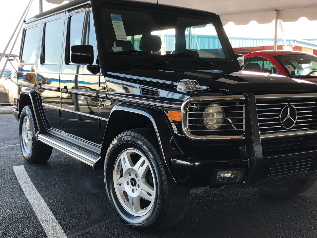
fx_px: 302
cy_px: 115
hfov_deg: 55.2
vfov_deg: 42.9
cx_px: 178
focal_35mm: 33
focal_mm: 3.99
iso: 32
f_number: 1.8
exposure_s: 1/120
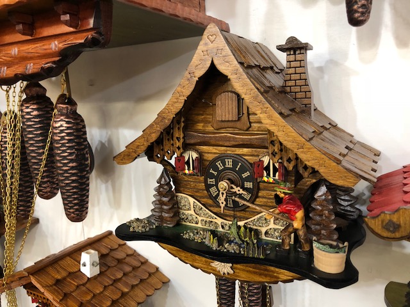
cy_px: 154
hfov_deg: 63.4
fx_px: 332
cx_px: 205
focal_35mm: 28
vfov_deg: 49.7
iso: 40
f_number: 1.8
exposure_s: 1/15
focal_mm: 3.99
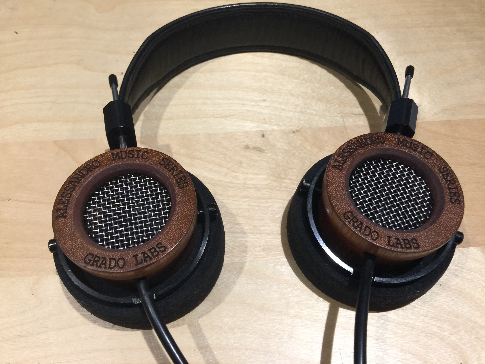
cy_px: 182
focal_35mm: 29
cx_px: 242
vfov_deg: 48.2
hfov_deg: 61.7
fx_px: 406
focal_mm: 4.15
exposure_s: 1/17
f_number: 2.2
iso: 50
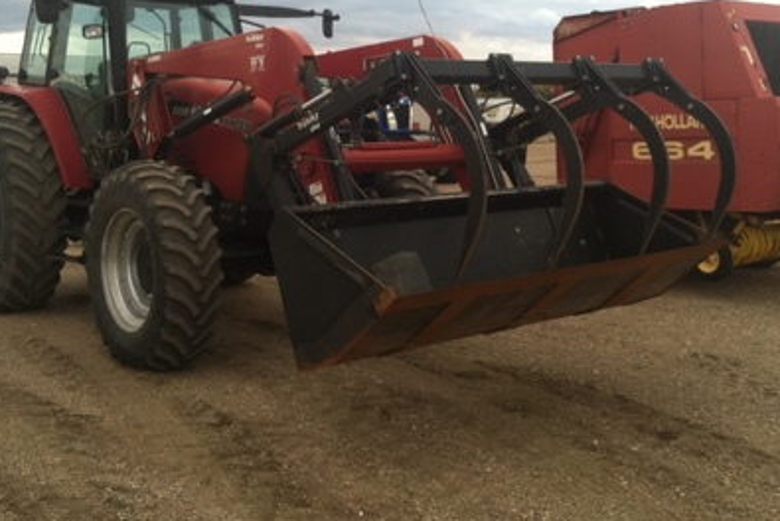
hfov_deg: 39.6
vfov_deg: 26.7
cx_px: 369
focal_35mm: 50
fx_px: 1084
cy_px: 140
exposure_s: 1/147
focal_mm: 3.85
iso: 80
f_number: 2.8
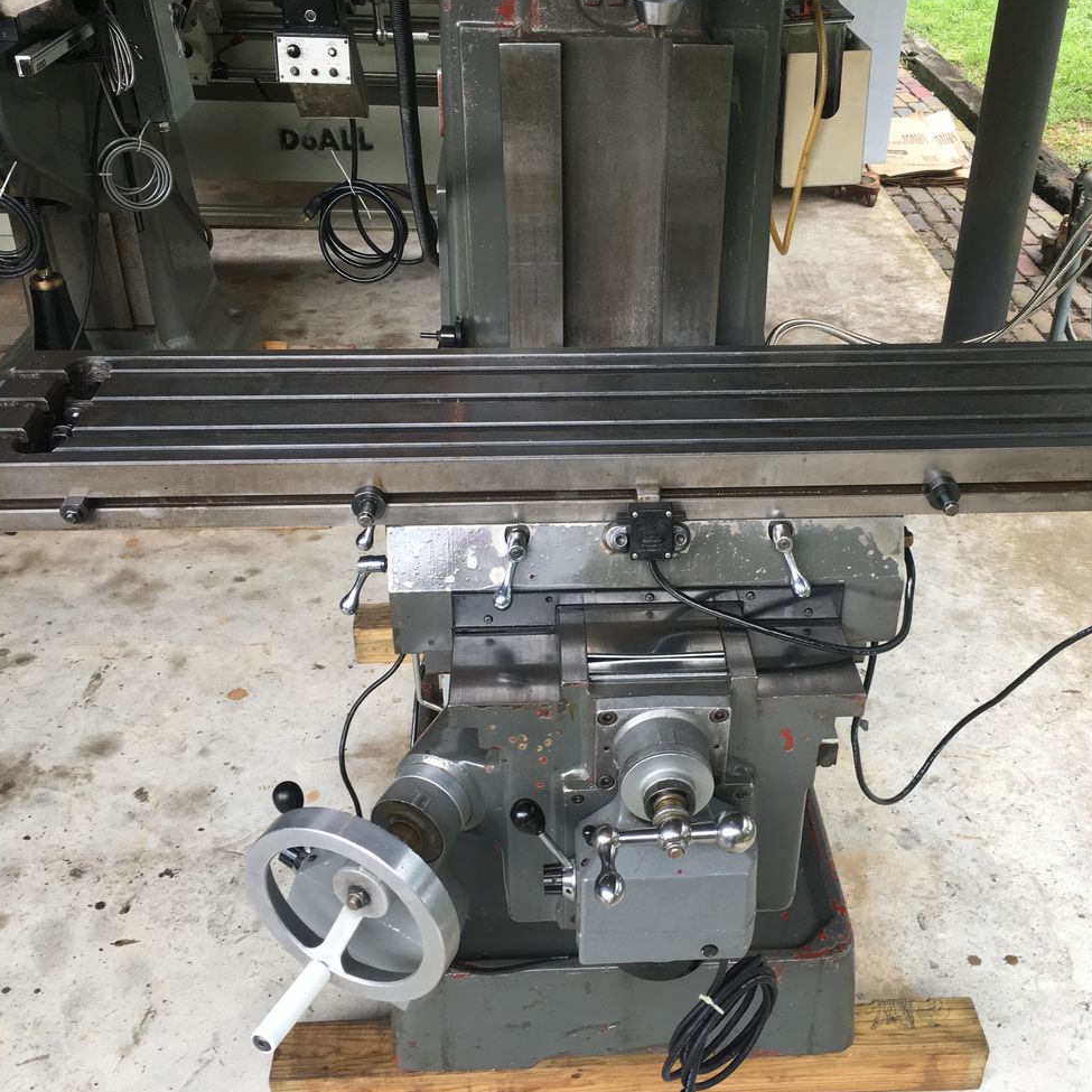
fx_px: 1249
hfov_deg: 47.1
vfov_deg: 47.2
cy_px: 548
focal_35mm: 35
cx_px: 629
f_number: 2.2
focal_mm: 4.15
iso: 40
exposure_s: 1/120
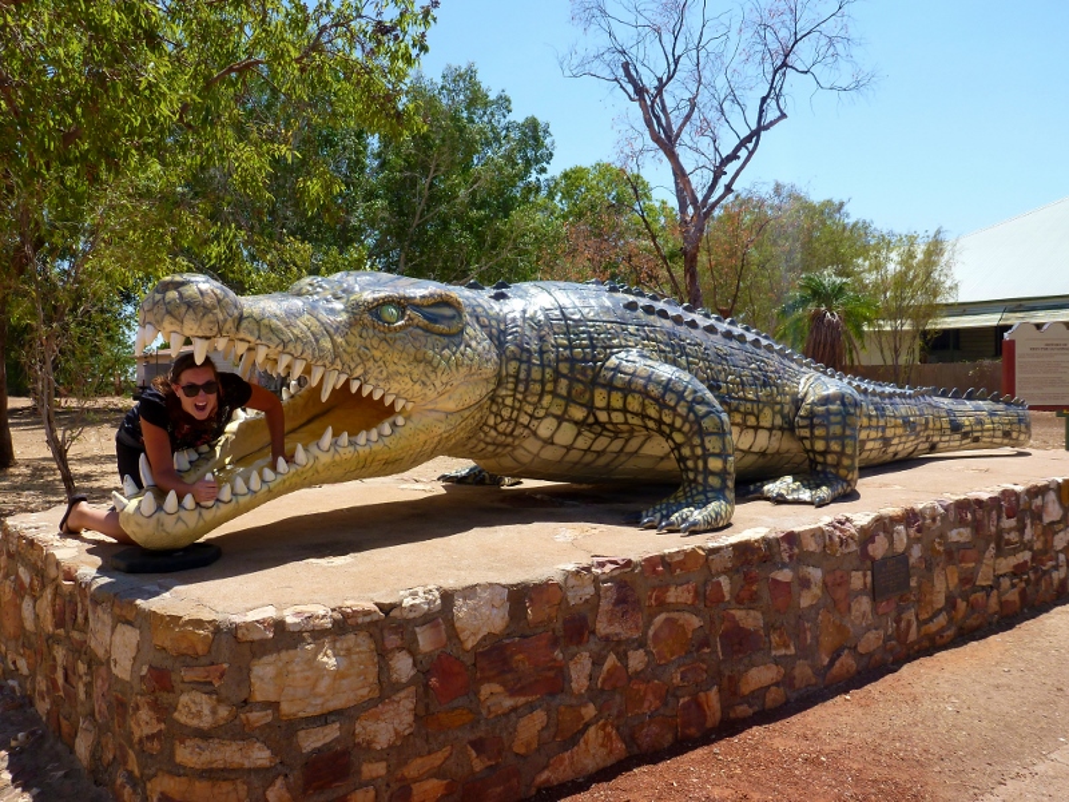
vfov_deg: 45.4
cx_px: 534
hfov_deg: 58.4
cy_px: 401
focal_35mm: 31
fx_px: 957
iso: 100
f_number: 3.5
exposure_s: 1/500
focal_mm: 5.5
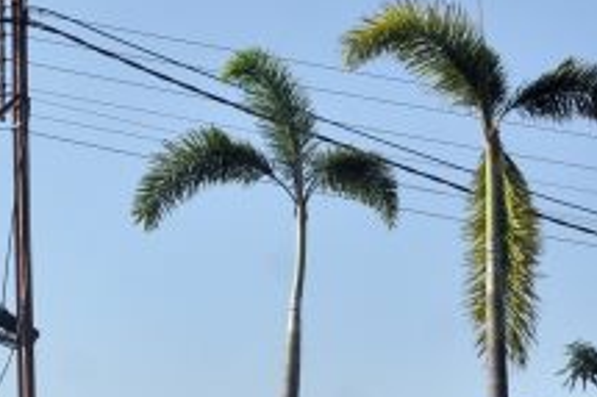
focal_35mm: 117
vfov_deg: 11.5
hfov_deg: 17.3
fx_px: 1939
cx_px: 69
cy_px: 454
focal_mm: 24
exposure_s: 1/1250
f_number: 5.6
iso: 320
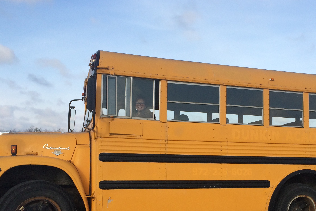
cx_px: 203
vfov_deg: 30.2
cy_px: 149
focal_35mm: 44
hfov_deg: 44.0
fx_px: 386
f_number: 2.2
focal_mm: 4.15
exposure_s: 1/2053
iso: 32
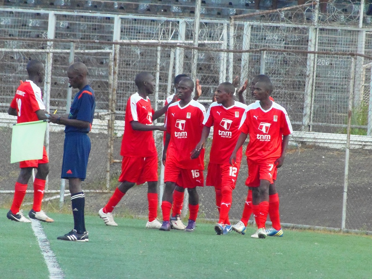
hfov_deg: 2.3
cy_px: 140
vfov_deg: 1.7
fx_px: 9285
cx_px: 186
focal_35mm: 864
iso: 800
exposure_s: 1/500
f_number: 5.7
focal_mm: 154.8
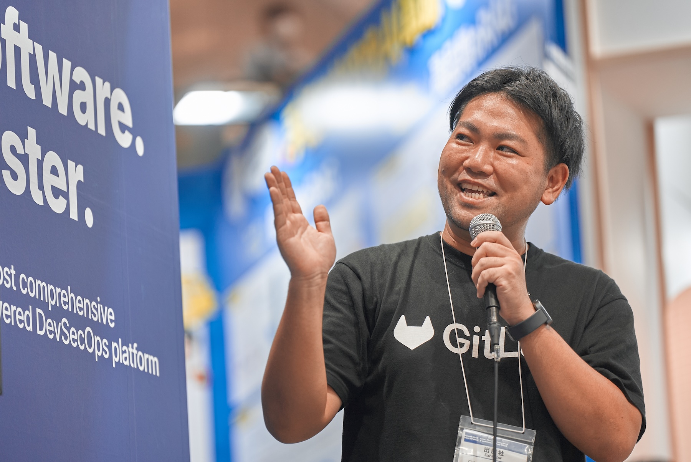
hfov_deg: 12.5
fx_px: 3150
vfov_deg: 8.4
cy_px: 231
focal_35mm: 164
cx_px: 346
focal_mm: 164
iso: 400
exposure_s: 1/320
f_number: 2.8
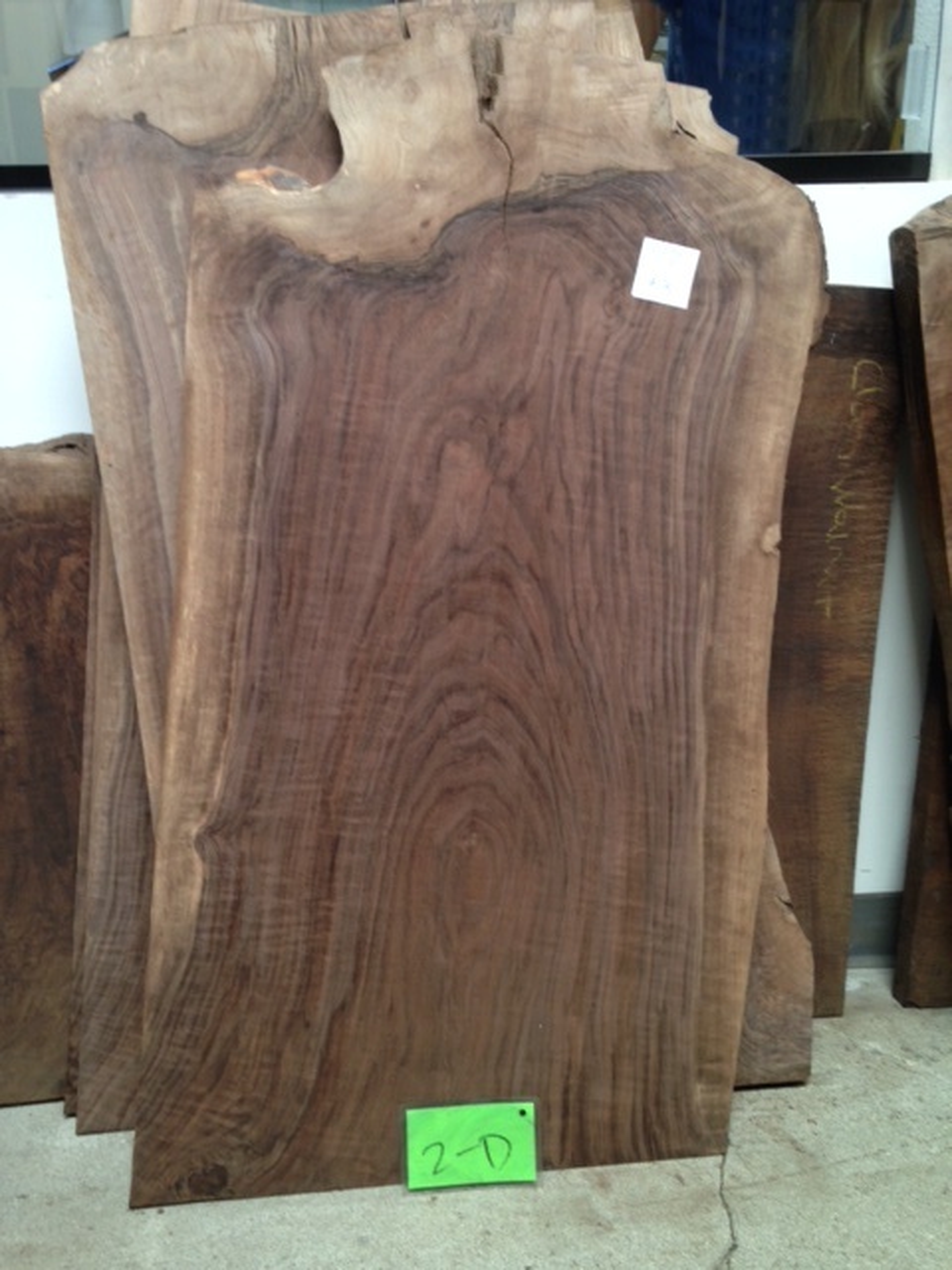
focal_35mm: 33
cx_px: 476
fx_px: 1210
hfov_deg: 42.9
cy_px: 635
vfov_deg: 55.4
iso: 64
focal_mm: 4.12
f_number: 2.4
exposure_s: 1/20
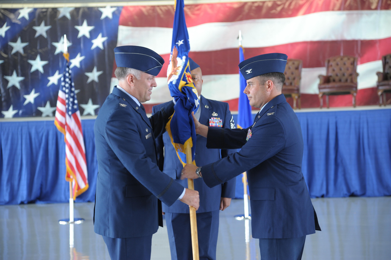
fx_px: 933
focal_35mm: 86
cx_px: 196
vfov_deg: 15.9
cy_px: 130
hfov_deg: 23.7
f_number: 4.5
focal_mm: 86
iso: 800
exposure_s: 1/60
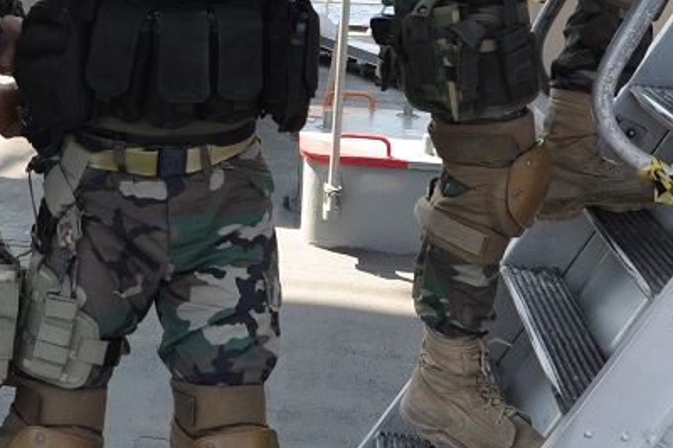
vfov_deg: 22.7
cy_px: -7
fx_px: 1065
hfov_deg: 33.8
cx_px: 113
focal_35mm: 57
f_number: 6.3
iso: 1000
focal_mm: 19
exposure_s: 1/1000
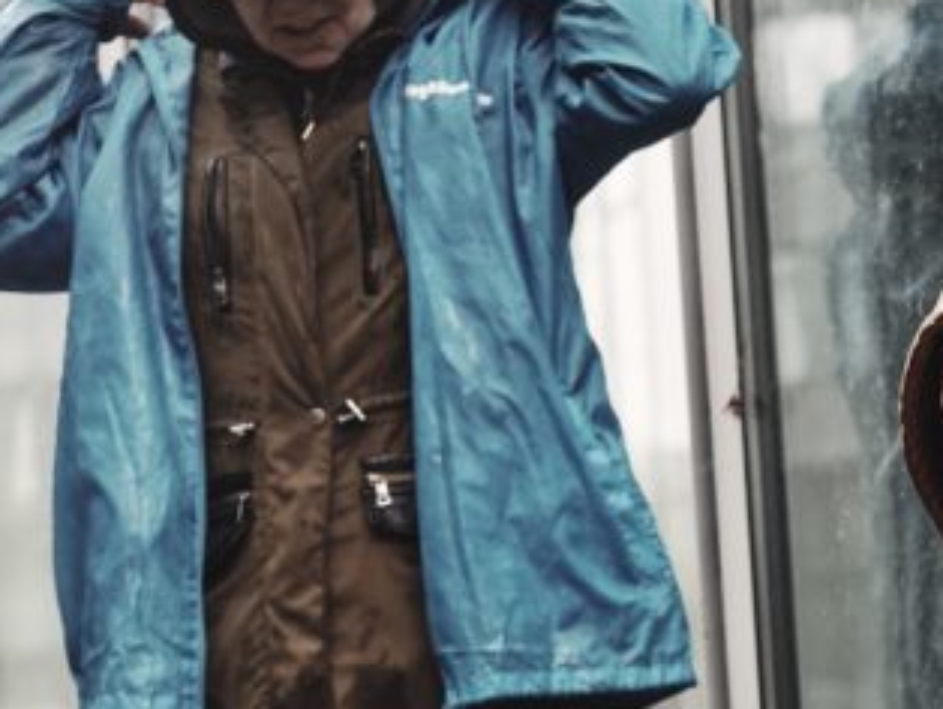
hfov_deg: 11.8
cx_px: 1186
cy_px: 1000
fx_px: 4444
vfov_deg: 8.9
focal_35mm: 163
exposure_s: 1/200
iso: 1250
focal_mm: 63
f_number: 3.6
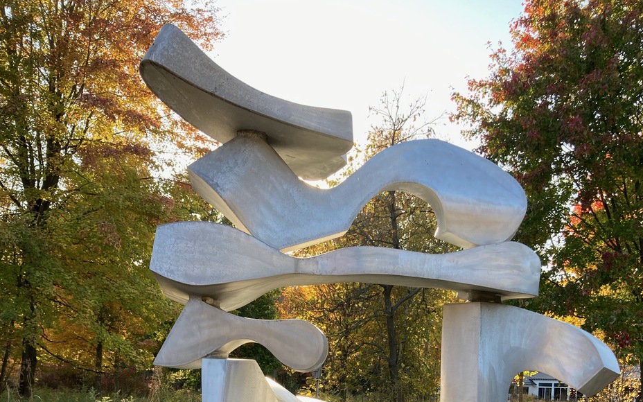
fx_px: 701
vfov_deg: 29.7
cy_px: 410
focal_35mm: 40
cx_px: 324
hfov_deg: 49.3
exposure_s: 1/235
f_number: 1.8
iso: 20
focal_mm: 3.99
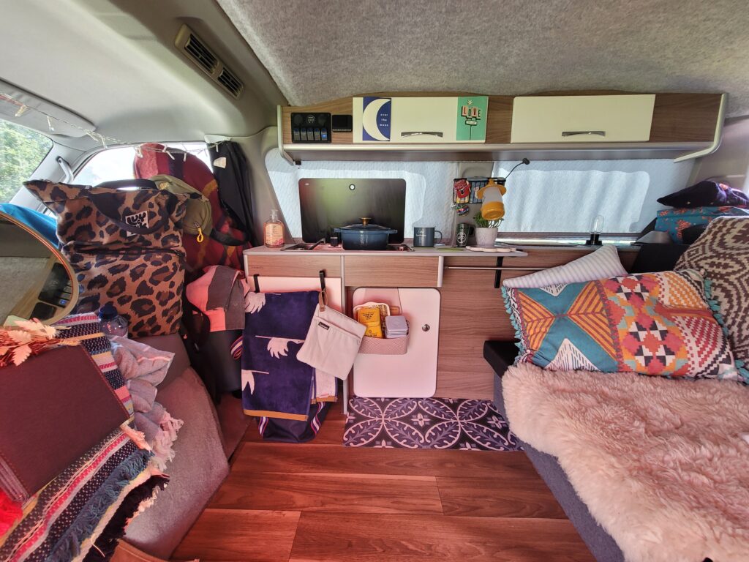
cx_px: 374
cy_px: 281
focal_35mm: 13
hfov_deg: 106.2
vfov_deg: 89.9
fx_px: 281
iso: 80
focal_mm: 1.74
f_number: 2.2
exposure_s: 1/50
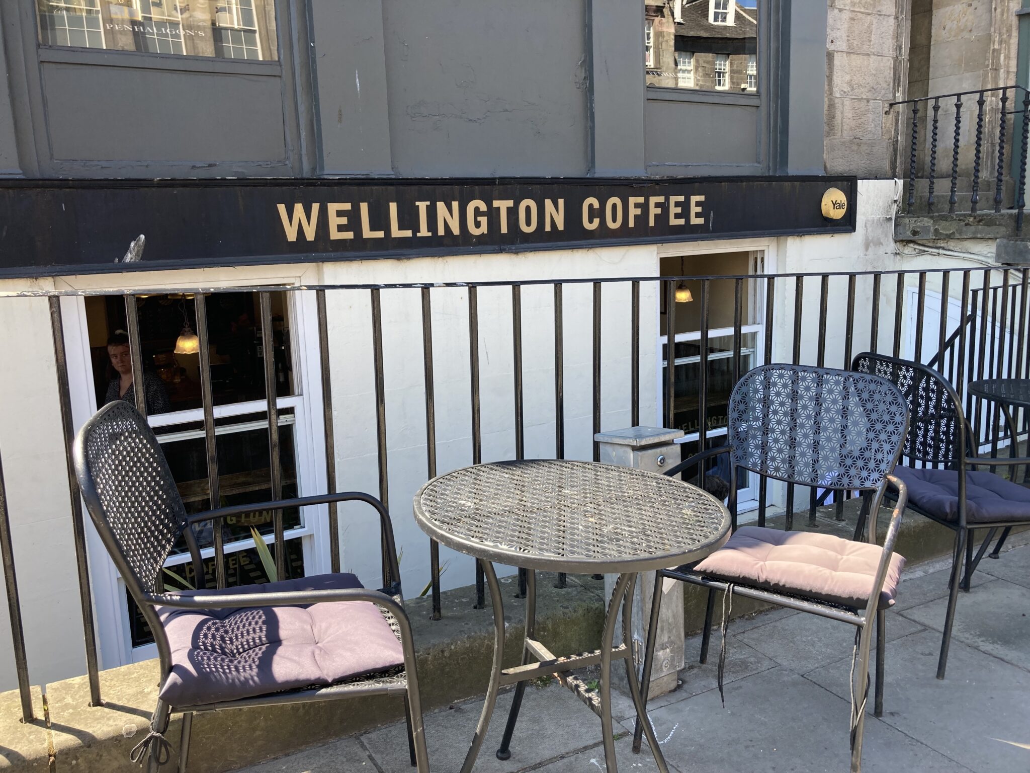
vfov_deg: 49.7
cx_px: 515
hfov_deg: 63.4
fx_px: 833
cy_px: 386
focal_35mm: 28
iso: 20
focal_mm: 3.99
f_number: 1.8
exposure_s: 1/192
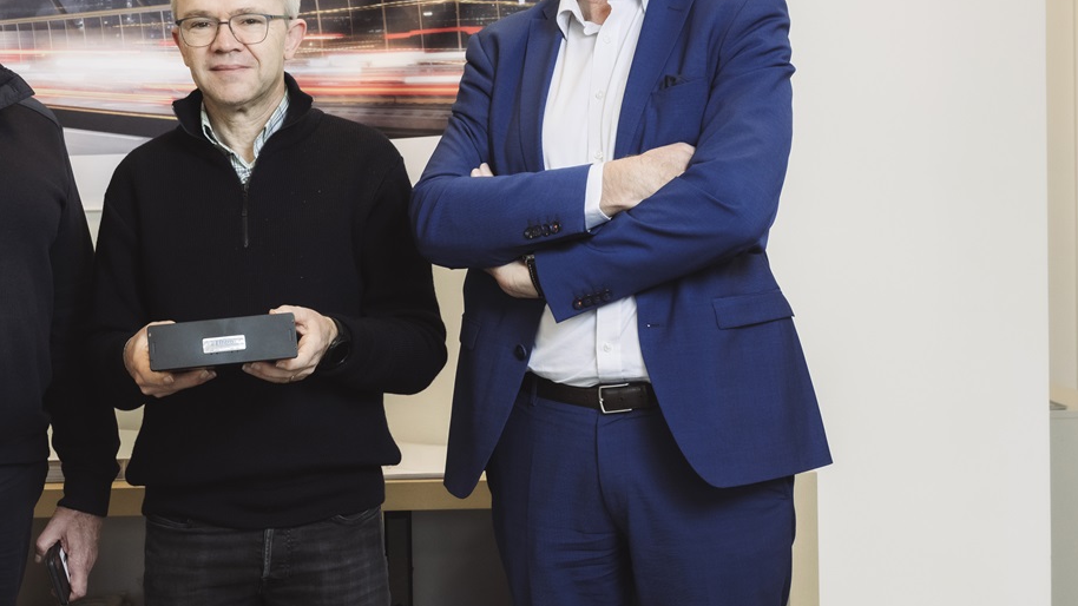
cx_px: 255
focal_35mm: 70
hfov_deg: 29.6
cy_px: 244
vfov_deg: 17.2
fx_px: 2001
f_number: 6.3
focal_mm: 37
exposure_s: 1/100
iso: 800
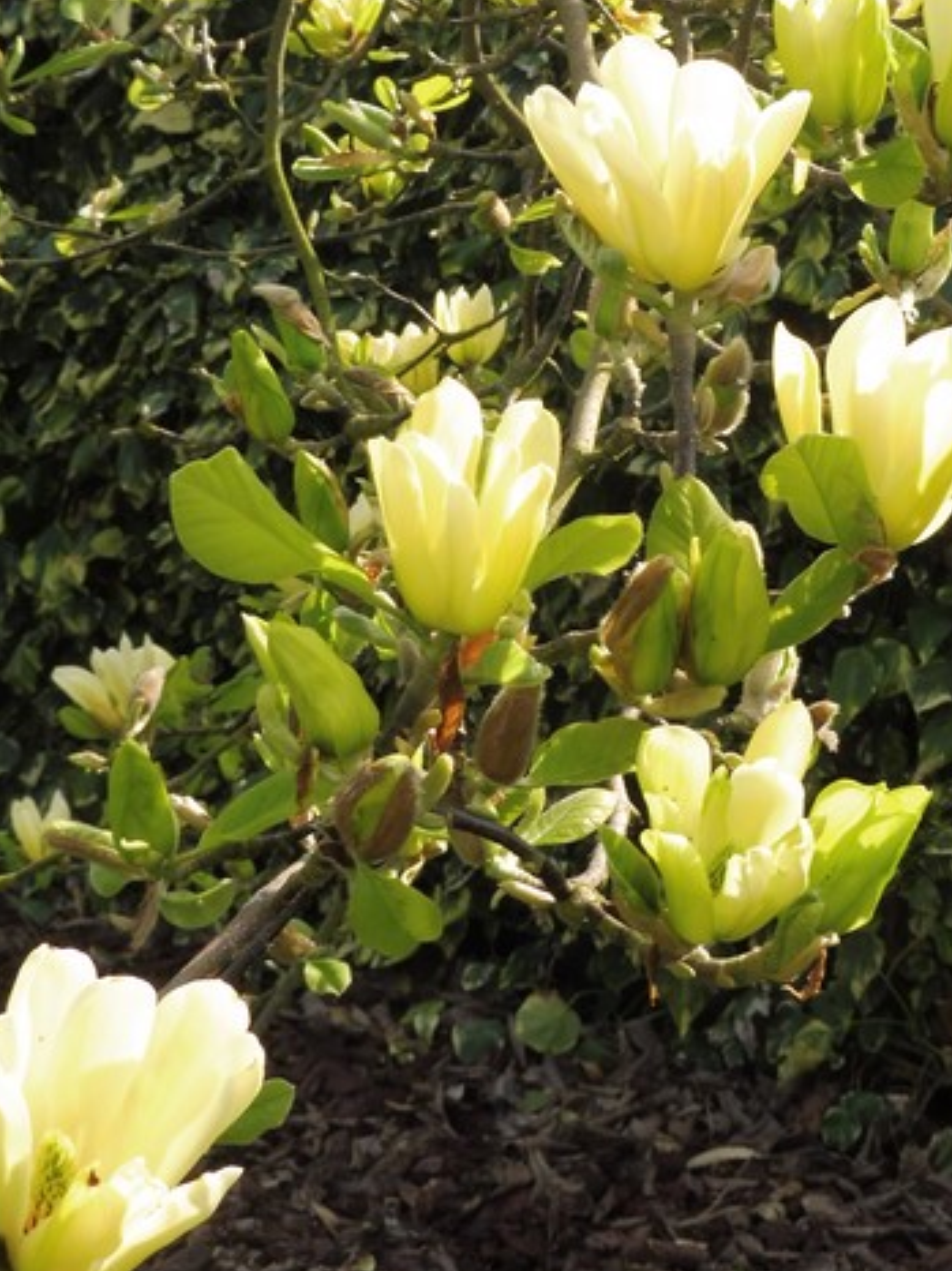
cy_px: 357
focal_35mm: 68
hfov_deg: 21.5
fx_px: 2496
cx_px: 685
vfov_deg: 28.3
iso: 100
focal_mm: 7.9
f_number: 5
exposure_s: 1/320
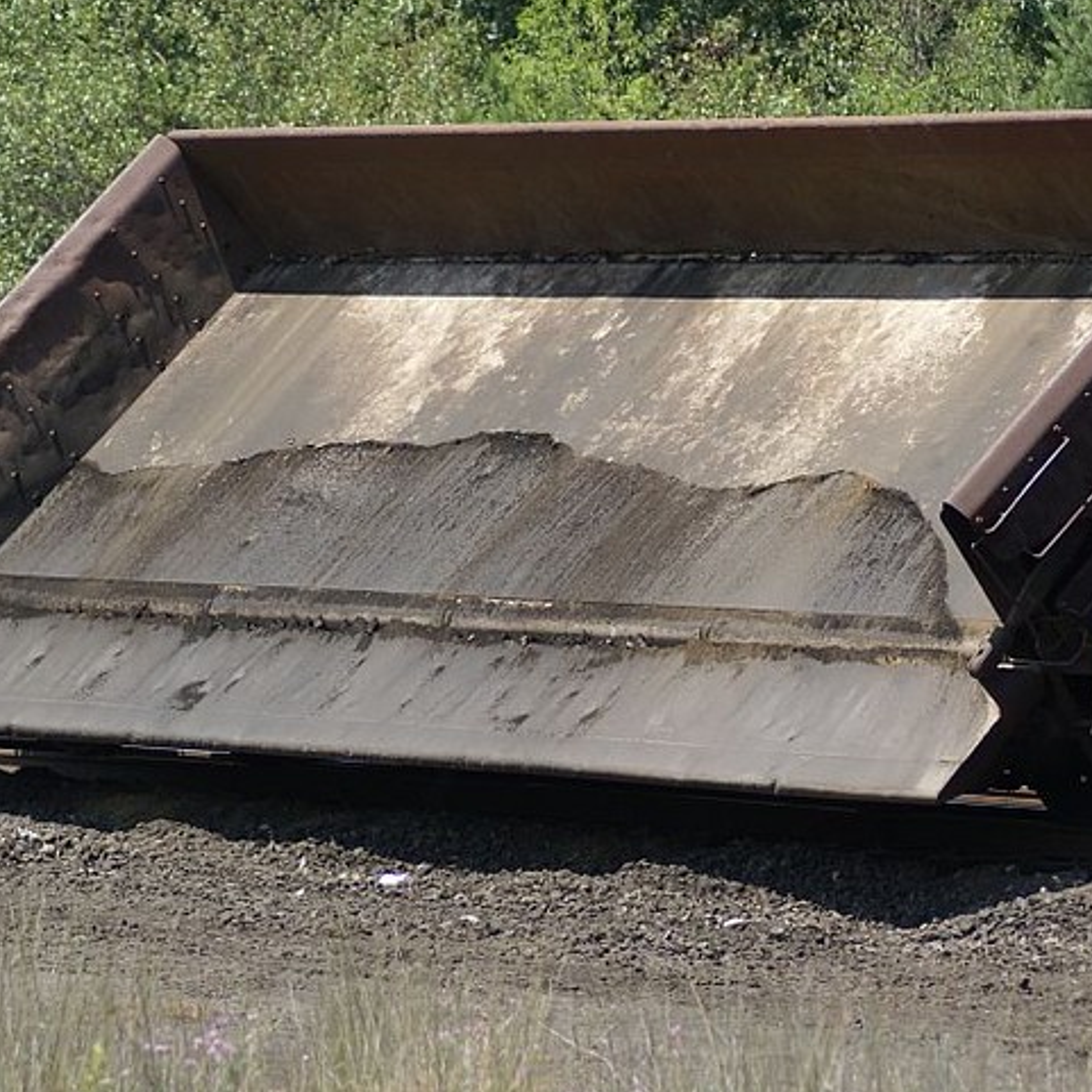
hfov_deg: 7.1
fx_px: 8851
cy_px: 457
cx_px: 629
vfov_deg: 7.1
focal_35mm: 248
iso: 100
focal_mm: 110
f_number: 4.5
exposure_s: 1/400
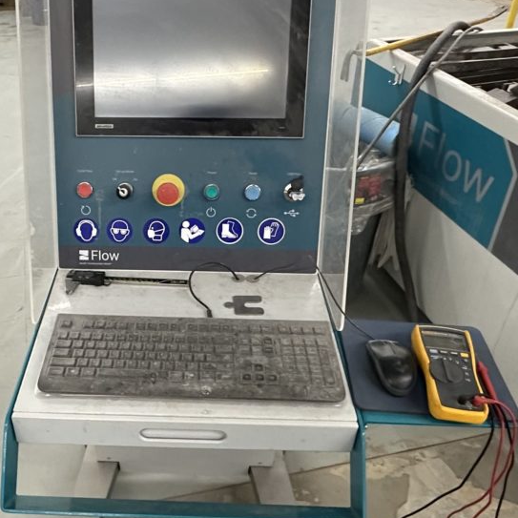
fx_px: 593
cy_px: 239
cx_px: 167
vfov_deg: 47.2
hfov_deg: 46.4
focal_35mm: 35
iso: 500
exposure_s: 1/60
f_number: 2.2
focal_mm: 2.22
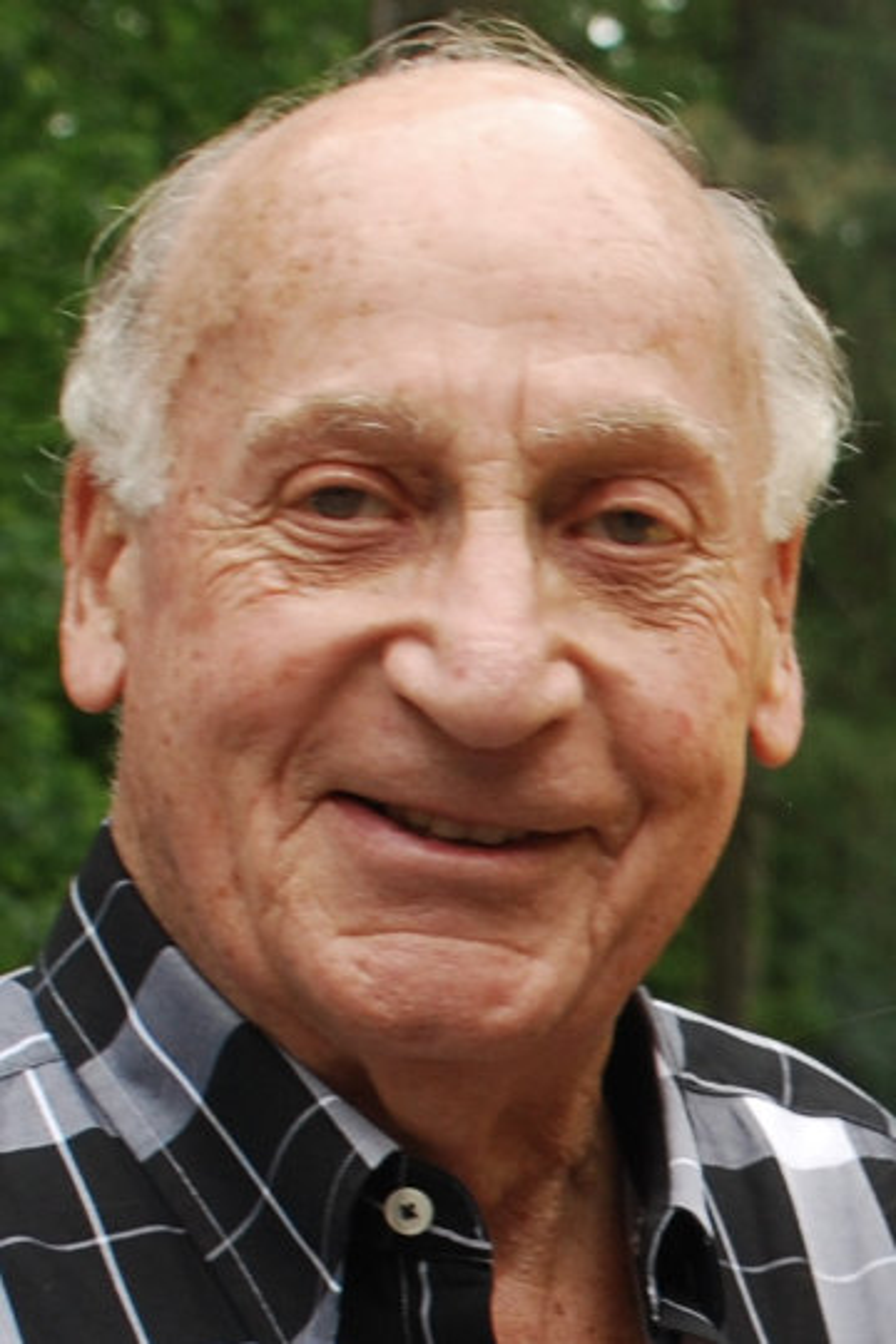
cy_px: 672
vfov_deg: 49.6
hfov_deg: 34.2
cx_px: 448
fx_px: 1456
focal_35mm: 39
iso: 200
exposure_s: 1/60
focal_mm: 26
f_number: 4
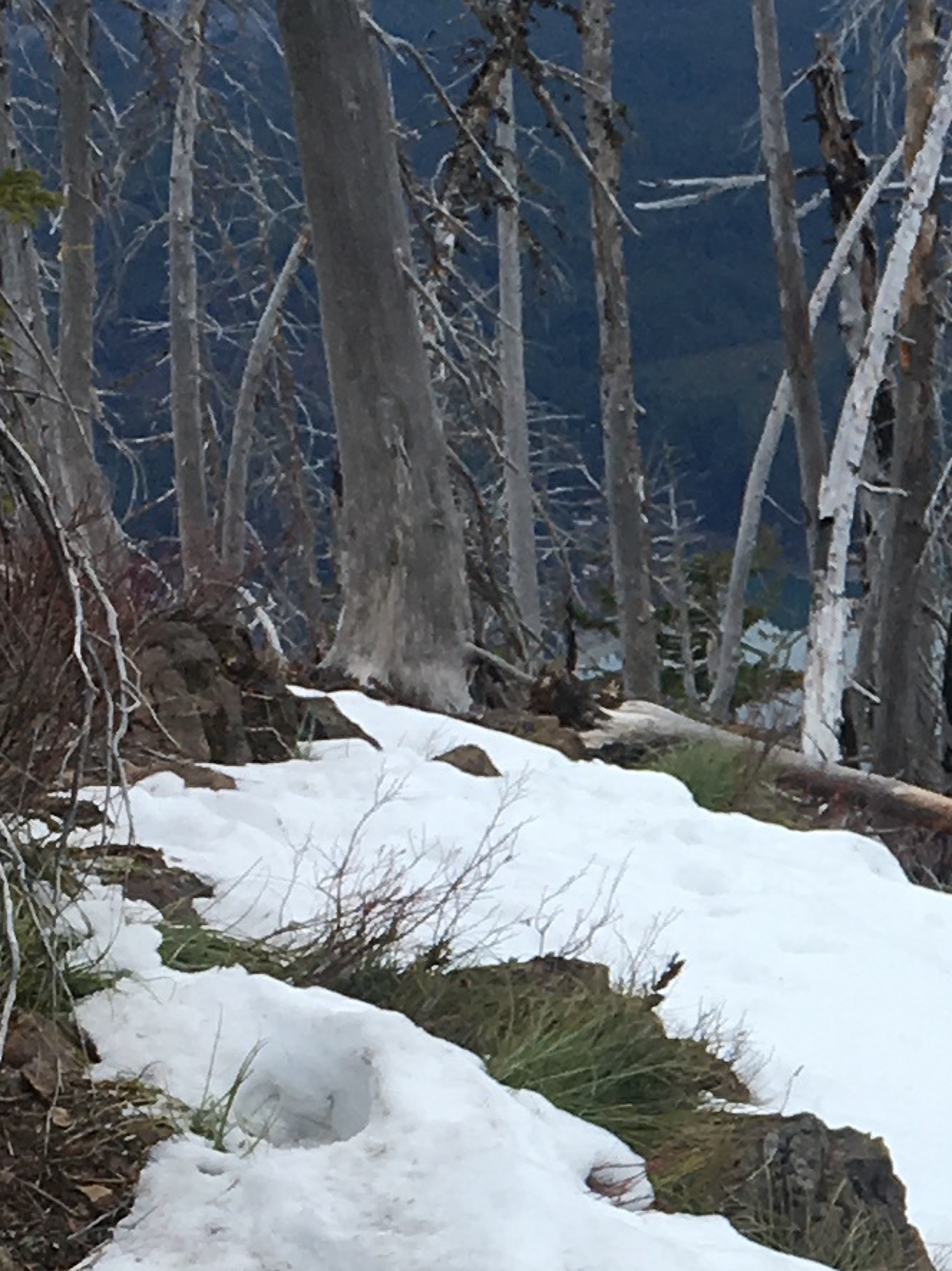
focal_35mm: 132
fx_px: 4843
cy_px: 1212
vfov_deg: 14.7
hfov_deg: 10.6
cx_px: 1679
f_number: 2.2
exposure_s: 1/582
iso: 25
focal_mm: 4.15
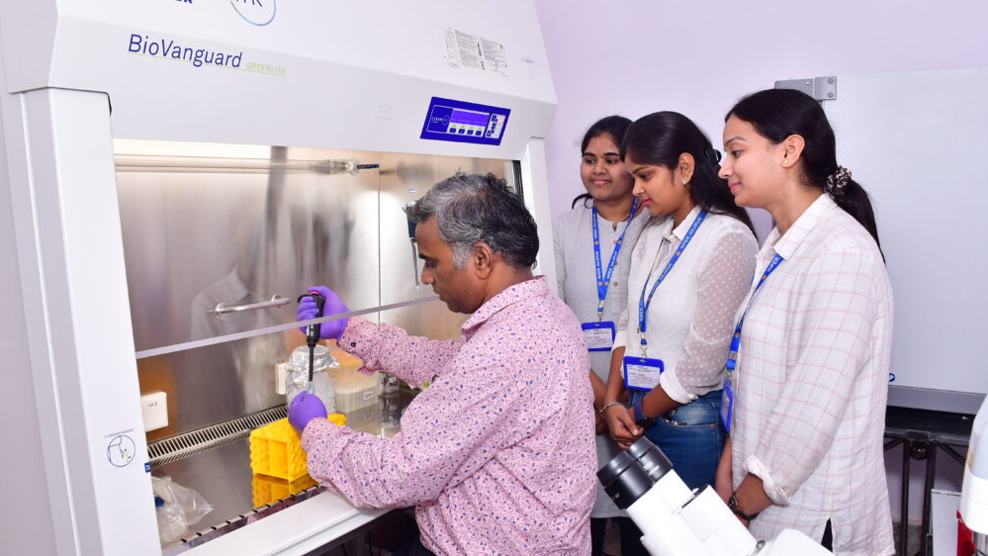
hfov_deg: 66.1
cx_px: 495
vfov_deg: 40.2
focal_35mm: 29
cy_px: 270
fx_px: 760
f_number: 9
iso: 800
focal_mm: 18
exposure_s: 1/160
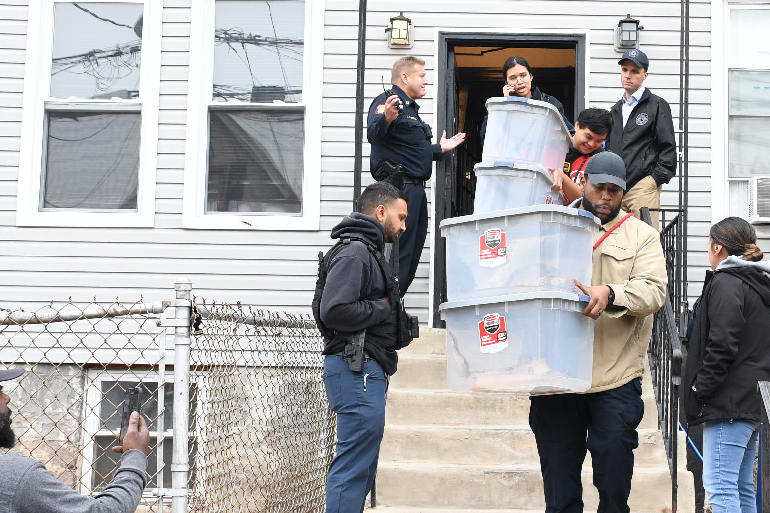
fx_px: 1369
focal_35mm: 64
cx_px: 513
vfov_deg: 21.2
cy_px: 260
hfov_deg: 31.2
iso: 800
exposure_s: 1/200
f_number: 7.1
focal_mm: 24
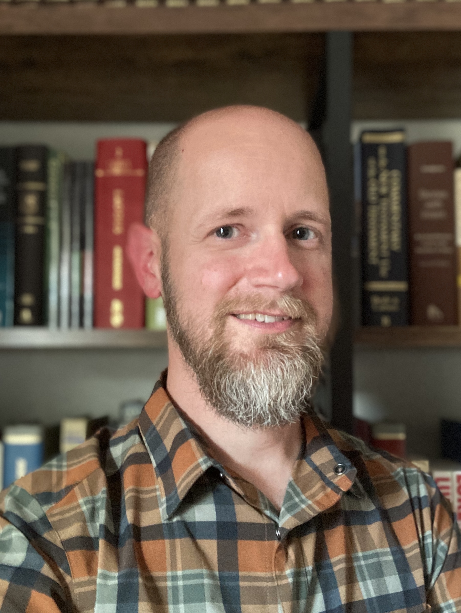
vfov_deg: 56.8
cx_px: 230
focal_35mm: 32
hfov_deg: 44.2
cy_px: 306
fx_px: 568
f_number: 2.2
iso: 500
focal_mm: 2.87
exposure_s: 1/30
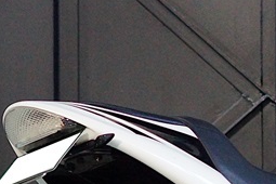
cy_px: 203
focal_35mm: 511
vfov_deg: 2.7
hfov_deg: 4.0
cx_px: 377
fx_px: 3917
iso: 1600
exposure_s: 1/160
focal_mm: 85
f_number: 4
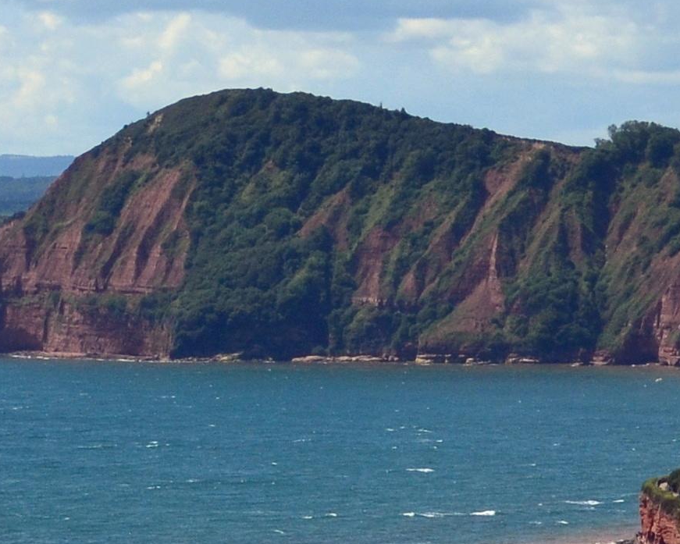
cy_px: 178
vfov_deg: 5.2
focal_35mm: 298
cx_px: 208
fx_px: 5998
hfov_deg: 6.5
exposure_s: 1/500
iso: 320
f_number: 11
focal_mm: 40
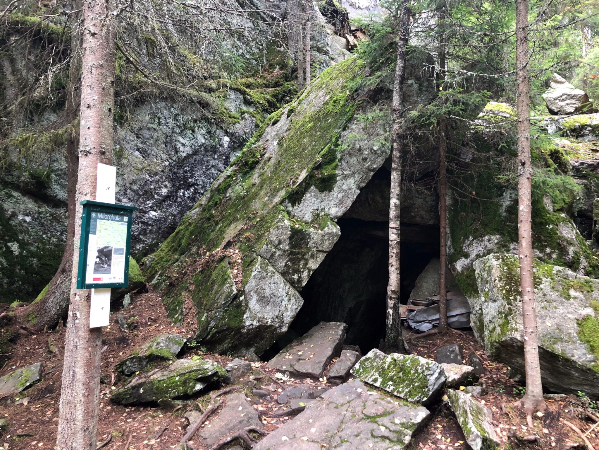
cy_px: 225
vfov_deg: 49.7
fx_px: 485
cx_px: 300
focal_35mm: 28
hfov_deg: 63.4
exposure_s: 1/30
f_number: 1.8
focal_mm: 3.99
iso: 32
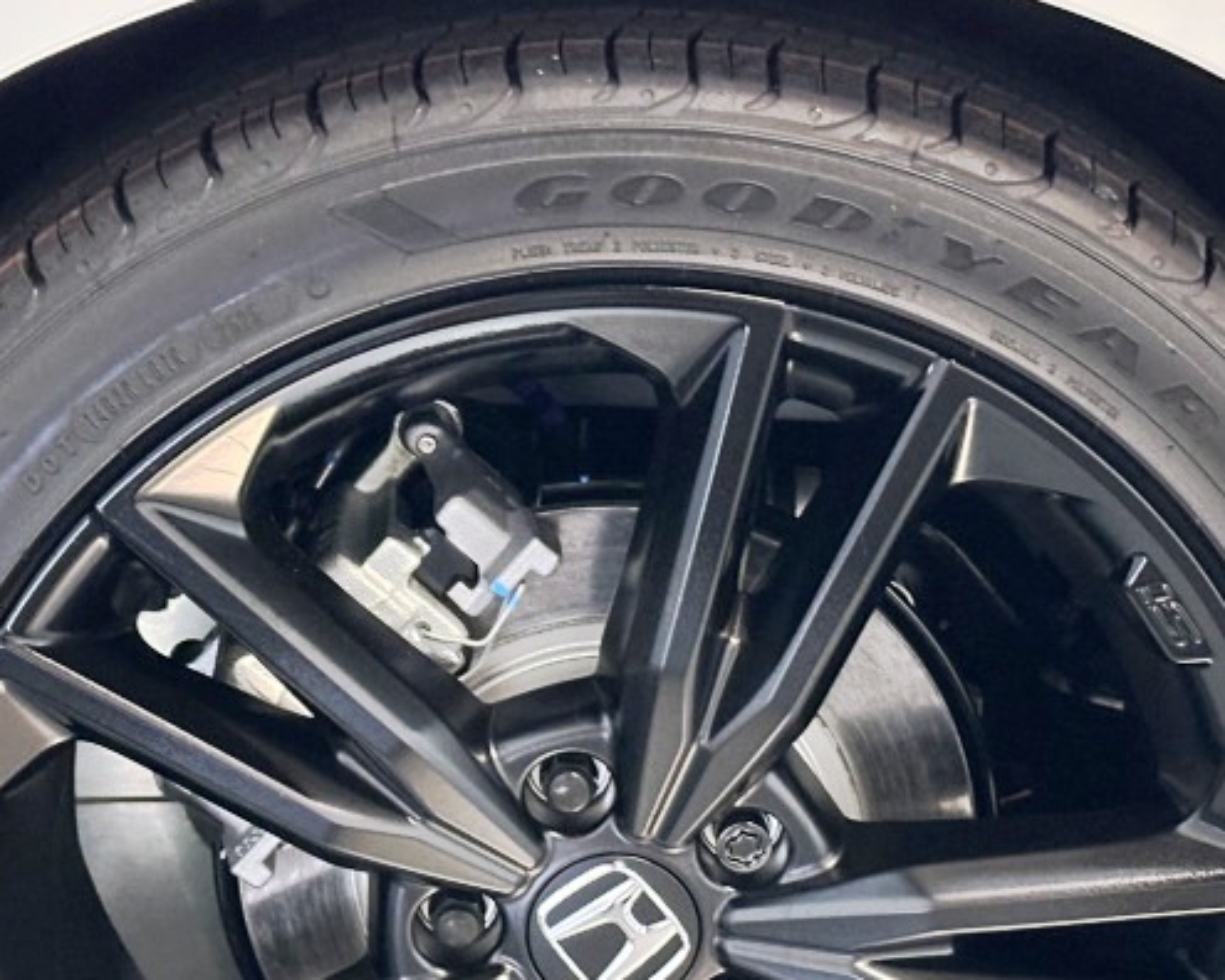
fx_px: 3517
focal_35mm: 97
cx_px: 572
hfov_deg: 19.8
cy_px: 822
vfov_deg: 15.7
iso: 640
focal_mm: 6.86
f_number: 1.78
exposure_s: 1/24
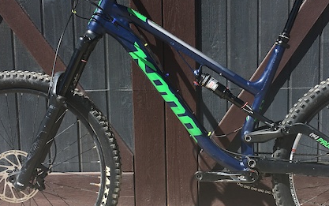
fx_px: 529
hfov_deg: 34.5
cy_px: 74
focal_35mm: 59
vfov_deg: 22.0
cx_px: 191
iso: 25
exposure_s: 1/1099
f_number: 2.2
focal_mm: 4.15
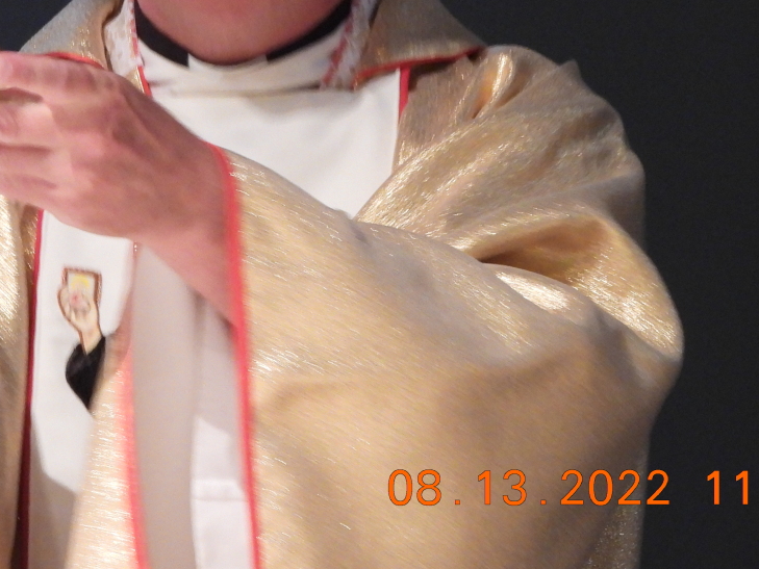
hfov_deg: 2.5
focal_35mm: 790
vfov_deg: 1.9
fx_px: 17325
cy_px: 44
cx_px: 158
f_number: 5
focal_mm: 71.4
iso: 800
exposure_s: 1/13
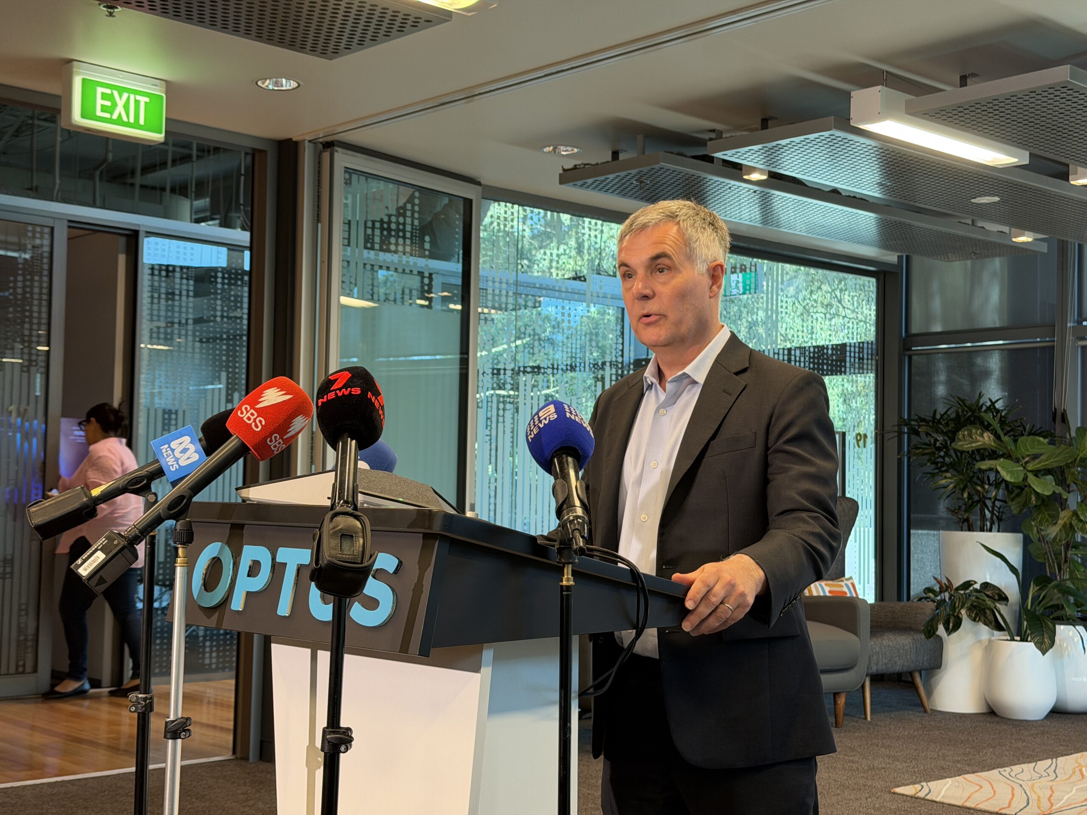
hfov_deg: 39.7
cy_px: 408
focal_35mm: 48
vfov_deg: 30.3
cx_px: 544
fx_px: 1507
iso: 100
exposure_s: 1/50
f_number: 1.78
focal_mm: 6.76
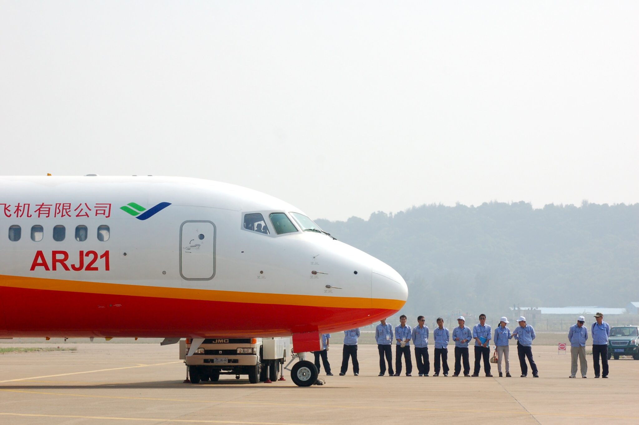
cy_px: 212
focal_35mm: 168
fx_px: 2979
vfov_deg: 8.2
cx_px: 320
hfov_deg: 12.2
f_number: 9
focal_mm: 112
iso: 400
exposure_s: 1/1000
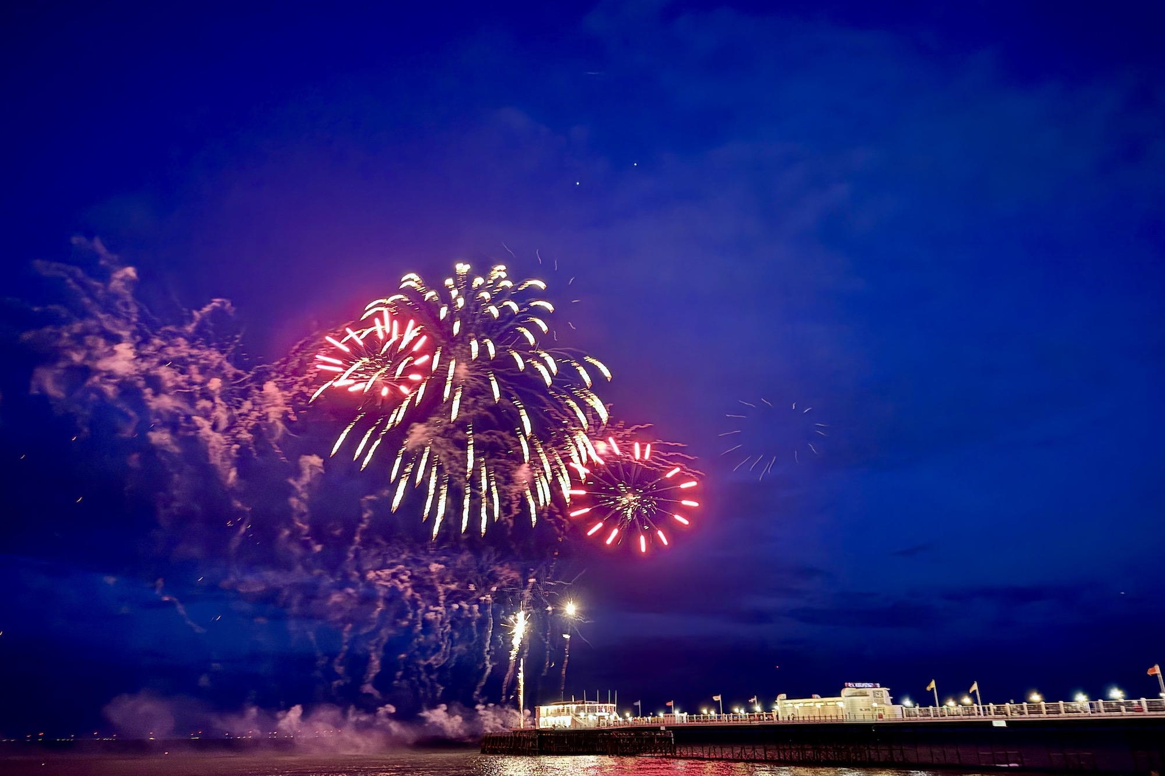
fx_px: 809
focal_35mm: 25
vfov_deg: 51.3
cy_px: 399
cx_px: 583
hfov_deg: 71.5
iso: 2000
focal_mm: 6.76
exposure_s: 1/5
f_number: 1.78
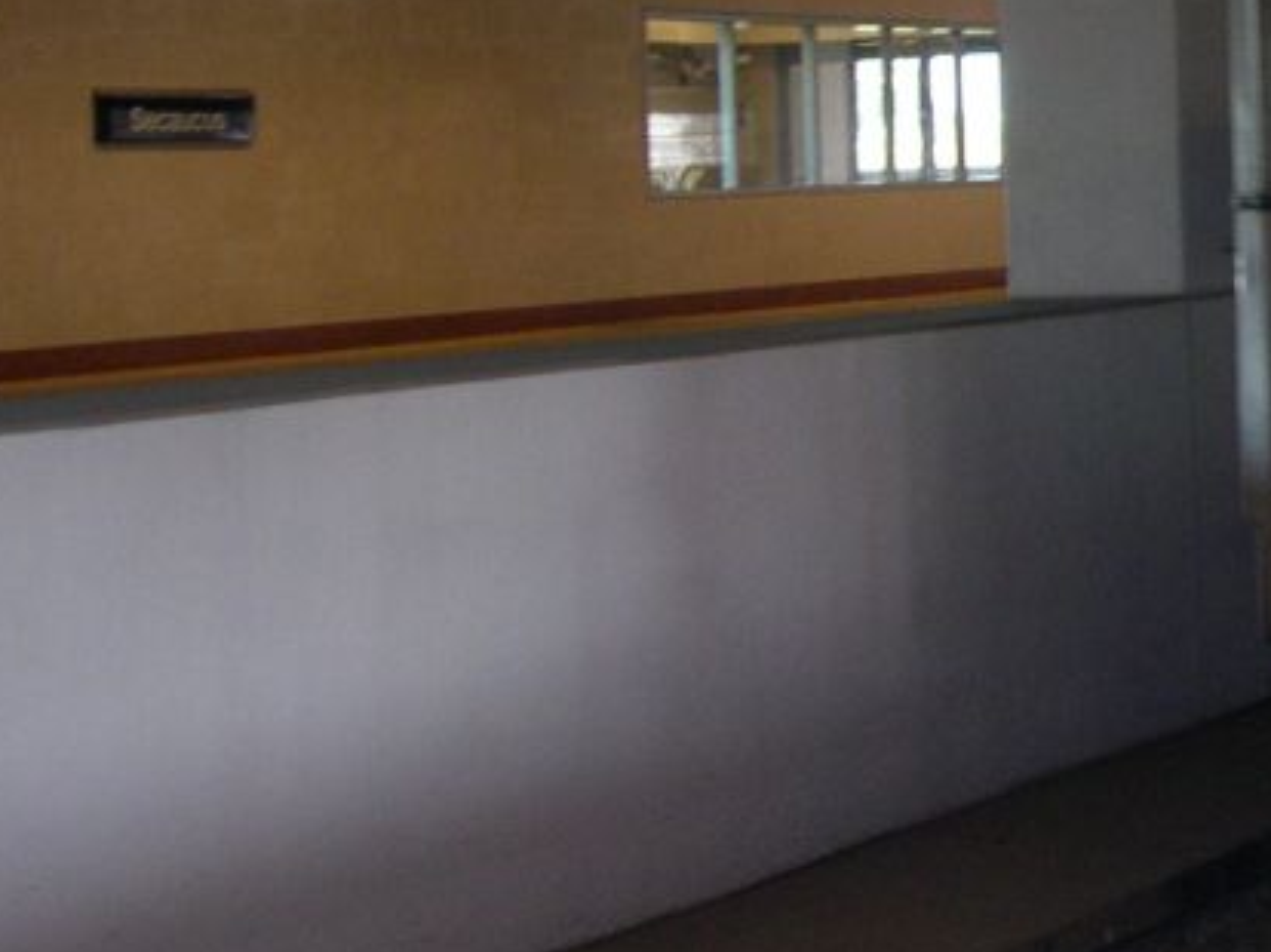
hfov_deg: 19.8
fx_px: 3449
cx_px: 1452
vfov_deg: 15.6
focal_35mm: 94
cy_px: 181
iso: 247
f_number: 2.8
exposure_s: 1/60
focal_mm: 8
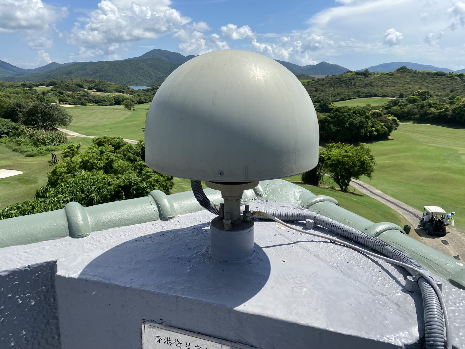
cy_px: 174
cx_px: 232
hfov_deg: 67.3
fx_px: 349
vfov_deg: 53.1
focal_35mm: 26
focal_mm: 4.25
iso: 32
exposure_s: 1/3610
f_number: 1.8
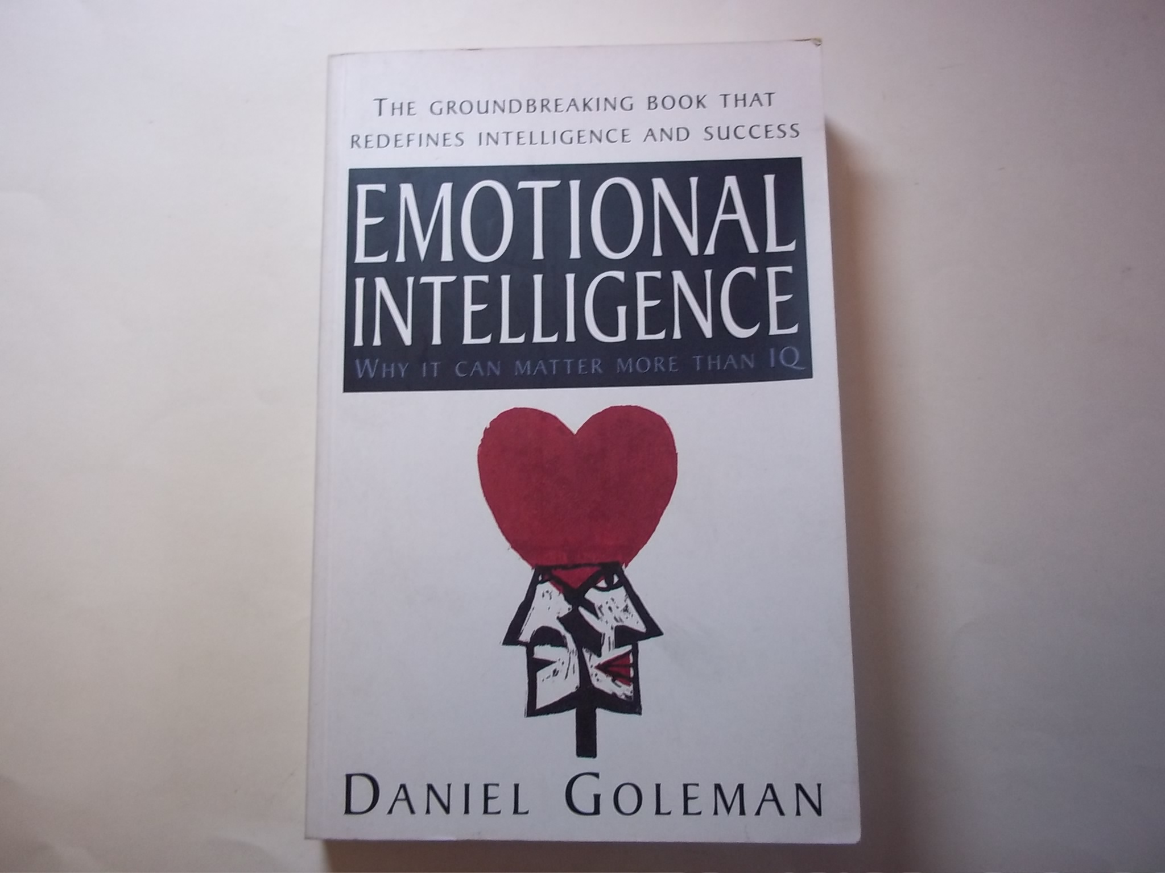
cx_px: 582
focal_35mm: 36
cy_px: 436
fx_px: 1212
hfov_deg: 51.4
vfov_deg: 39.7
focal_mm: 6.5
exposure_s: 1/30
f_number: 3.1
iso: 132
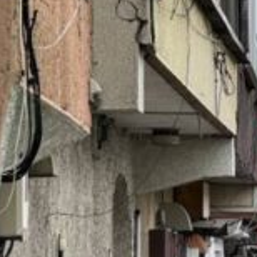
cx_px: 147
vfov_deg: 6.6
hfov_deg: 6.6
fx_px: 2234
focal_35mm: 266
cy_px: 160
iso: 32
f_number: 2.8
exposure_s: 1/99
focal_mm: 9
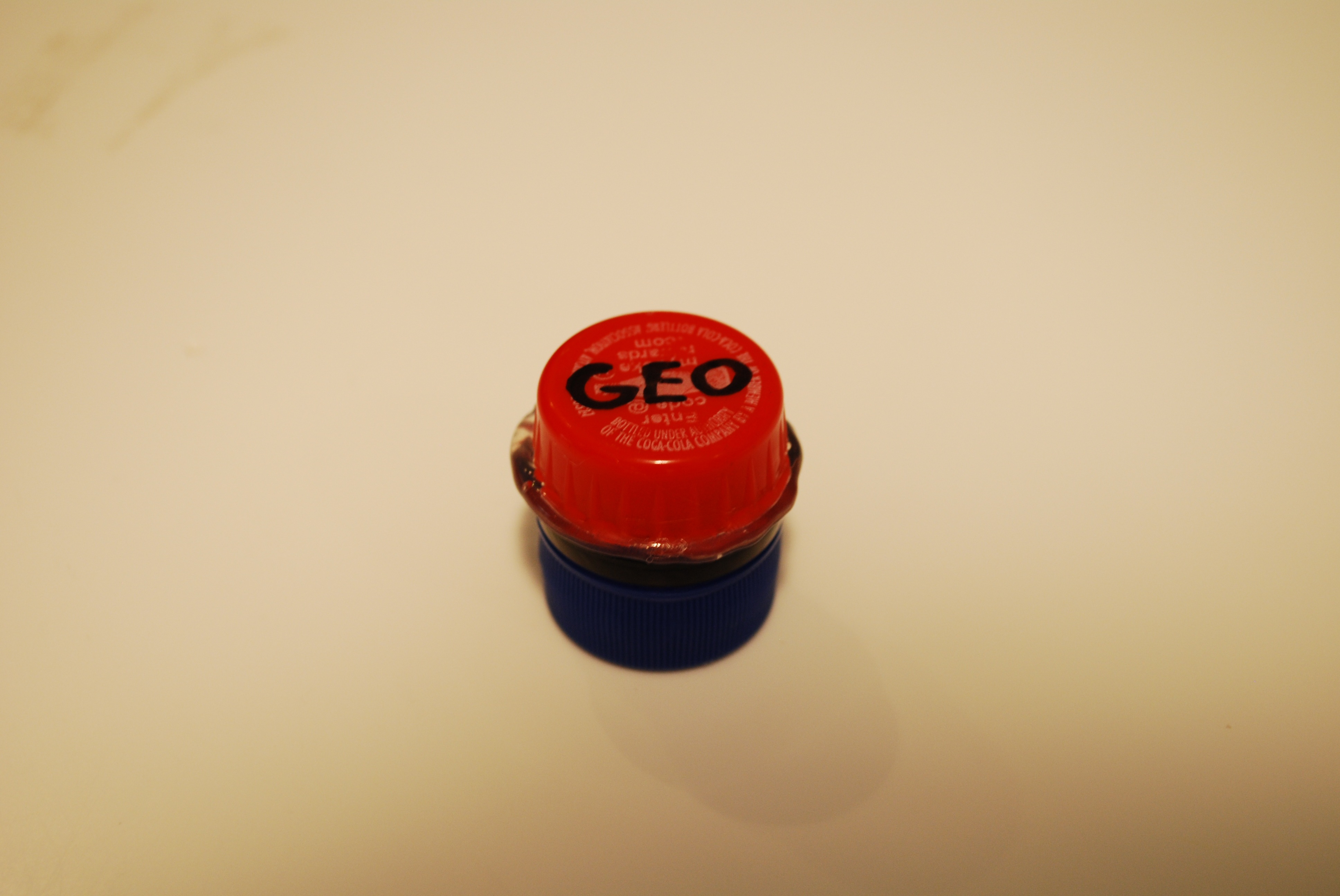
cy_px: 448
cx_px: 670
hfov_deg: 37.8
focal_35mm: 52
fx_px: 1957
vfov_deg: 25.8
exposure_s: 1/25
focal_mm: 35
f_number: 5.3
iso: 400
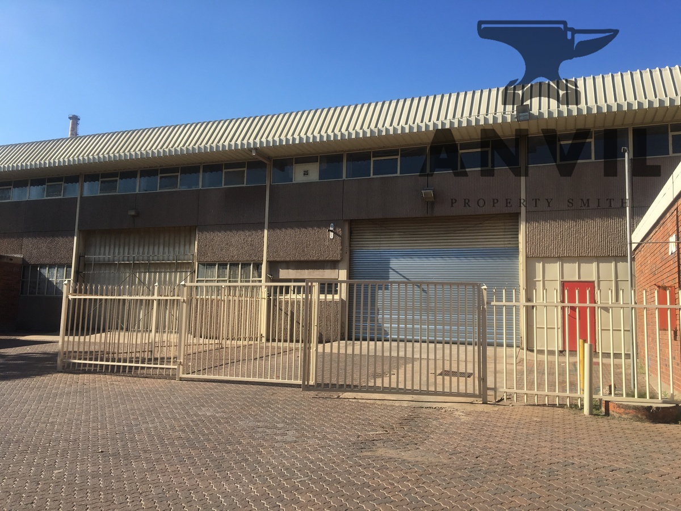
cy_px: 256
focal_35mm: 29
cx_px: 340
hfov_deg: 61.7
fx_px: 571
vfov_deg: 48.2
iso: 25
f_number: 2.2
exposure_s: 1/1221
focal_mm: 4.15
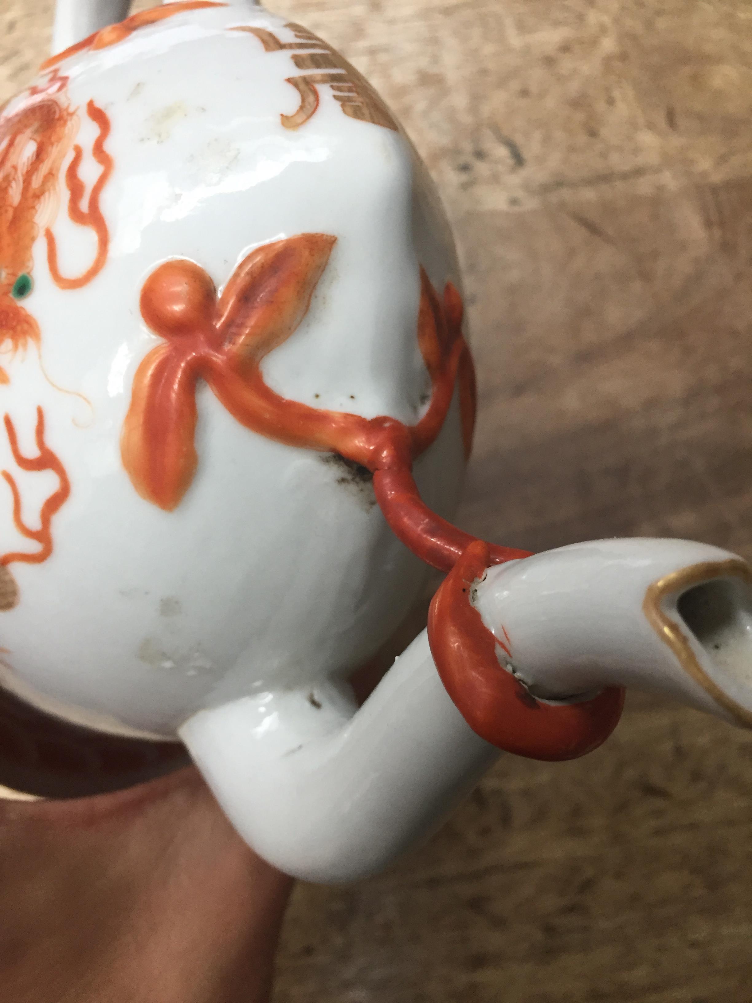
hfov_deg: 48.2
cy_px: 502
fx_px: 840
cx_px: 376
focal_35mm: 29
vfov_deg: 61.7
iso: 64
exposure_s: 1/33
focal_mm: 4.15
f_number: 2.2
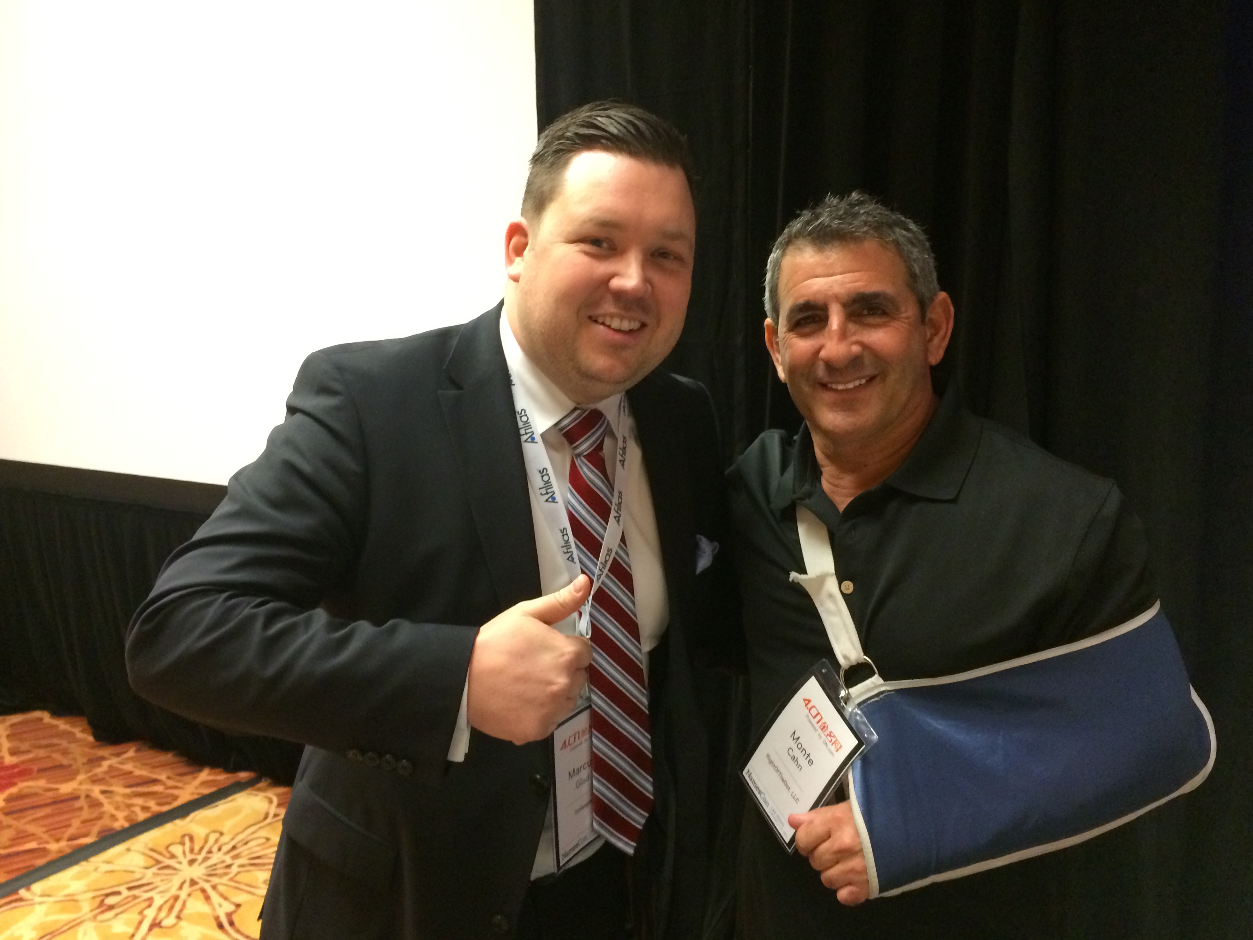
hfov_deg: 58.3
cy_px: 472
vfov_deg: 45.4
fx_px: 1122
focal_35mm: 31
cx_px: 620
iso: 320
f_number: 2.2
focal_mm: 4.15
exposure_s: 1/24
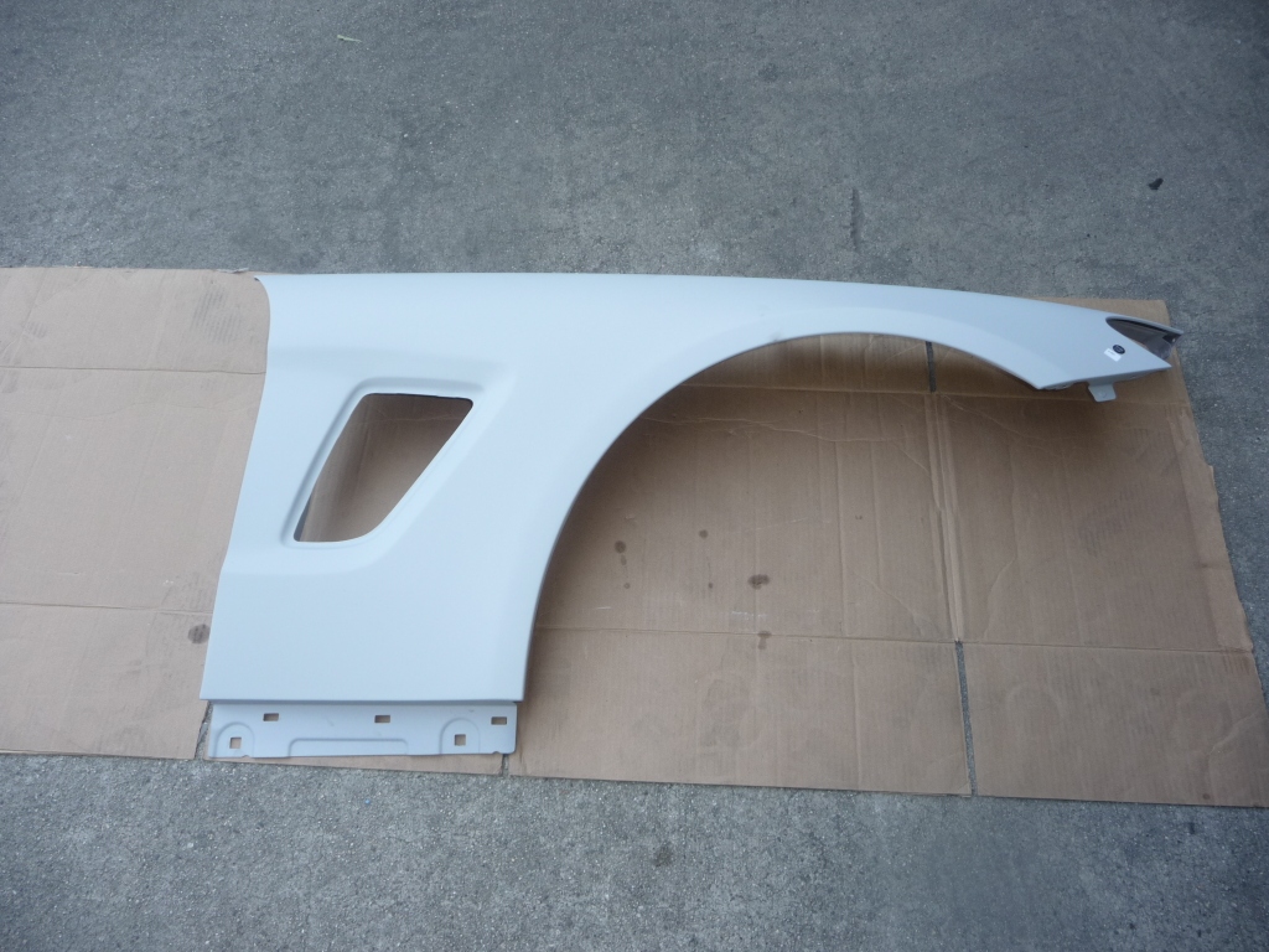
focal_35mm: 28
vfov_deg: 49.7
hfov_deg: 63.4
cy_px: 476
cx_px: 634
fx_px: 1026
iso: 100
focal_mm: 4.7
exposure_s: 1/125
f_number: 3.3
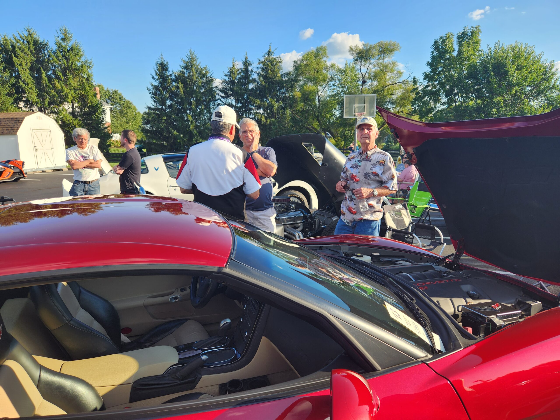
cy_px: 210
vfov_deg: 58.9
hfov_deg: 73.9
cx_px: 280
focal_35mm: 23
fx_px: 372
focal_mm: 5.4
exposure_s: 1/659
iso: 20
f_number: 1.8
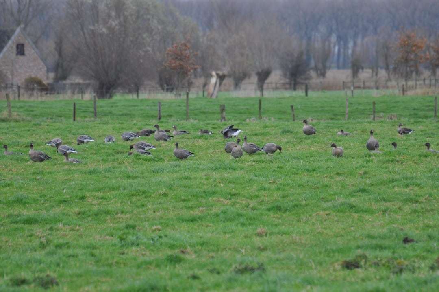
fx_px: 5480
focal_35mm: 450
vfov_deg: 3.0
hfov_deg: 4.6
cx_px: 220
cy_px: 146
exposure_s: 1/250
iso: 400
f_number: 5.6
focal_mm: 300
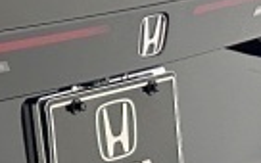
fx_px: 1366
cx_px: -495
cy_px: 150
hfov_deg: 9.0
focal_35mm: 192
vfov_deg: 6.8
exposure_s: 1/60
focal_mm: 6.86
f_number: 1.78
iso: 400
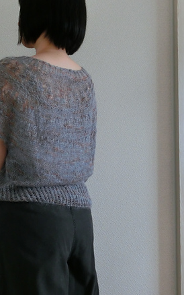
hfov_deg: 27.9
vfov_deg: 43.5
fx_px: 369
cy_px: 157
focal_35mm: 46
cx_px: 64
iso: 320
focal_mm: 6.67
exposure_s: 1/125
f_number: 3.9
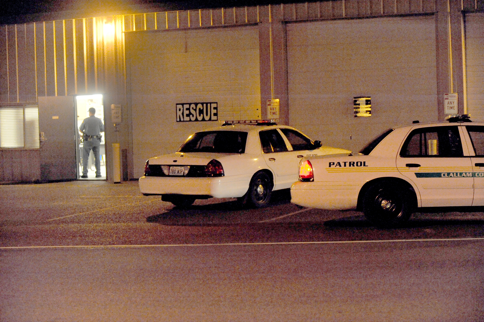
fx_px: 1155
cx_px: 242
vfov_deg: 15.9
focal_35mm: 86
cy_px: 161
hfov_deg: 23.7
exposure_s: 1/60
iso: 6400
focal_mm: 86
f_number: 4
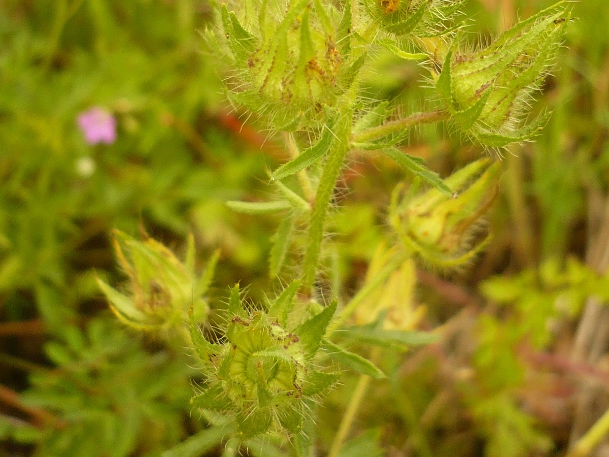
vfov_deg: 40.7
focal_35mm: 35
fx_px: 616
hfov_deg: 52.6
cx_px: 304
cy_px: 228
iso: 100
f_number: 2.8
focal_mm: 5.8
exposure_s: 1/200
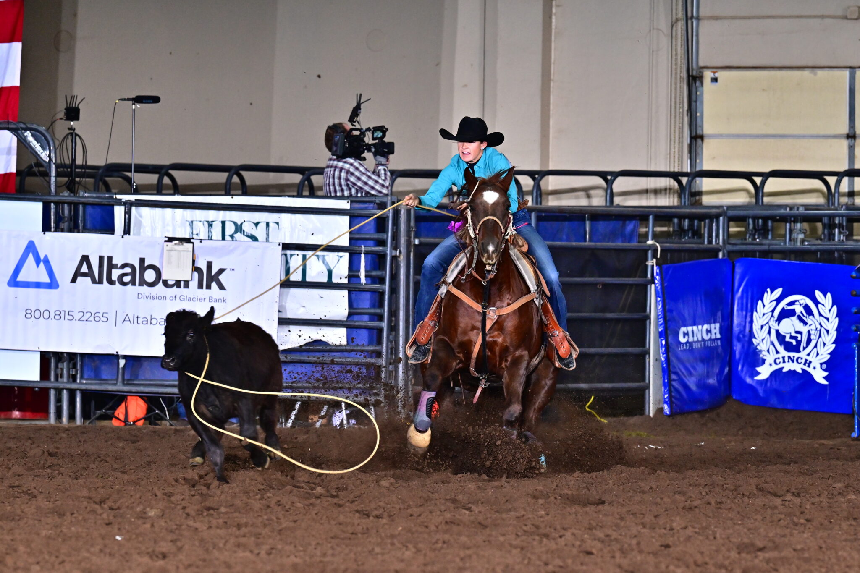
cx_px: 430
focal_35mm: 300
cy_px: 286
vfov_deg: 4.6
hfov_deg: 6.9
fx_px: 7166
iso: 1000
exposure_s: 1/250
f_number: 5.6
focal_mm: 200
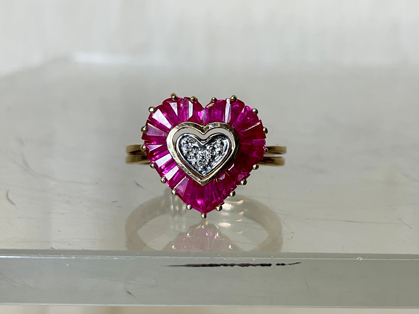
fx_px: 351
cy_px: 157
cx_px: 210
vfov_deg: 48.2
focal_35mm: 29
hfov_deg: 61.7
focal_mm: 3
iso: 16
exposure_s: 1/217
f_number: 1.8
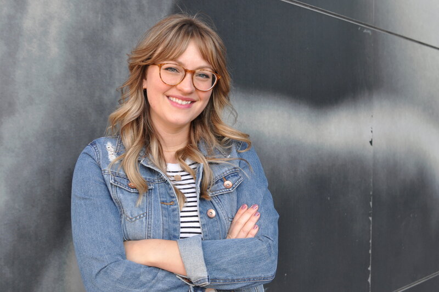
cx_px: 220
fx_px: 639
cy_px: 146
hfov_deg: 37.9
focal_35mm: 52
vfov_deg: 25.7
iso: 320
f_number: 5.6
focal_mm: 35
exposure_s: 1/125
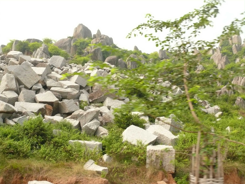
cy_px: 92
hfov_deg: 52.6
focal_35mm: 35
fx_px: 248
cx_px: 122
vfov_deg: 40.7
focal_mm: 7.4
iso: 400
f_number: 8
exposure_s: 1/400
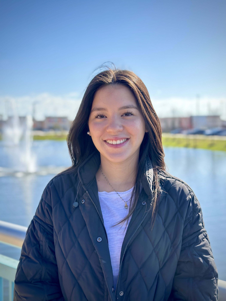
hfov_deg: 30.3
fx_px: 418
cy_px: 150
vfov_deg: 39.7
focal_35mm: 48
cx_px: 113
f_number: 1.78
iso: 80
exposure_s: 1/3876
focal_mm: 6.86
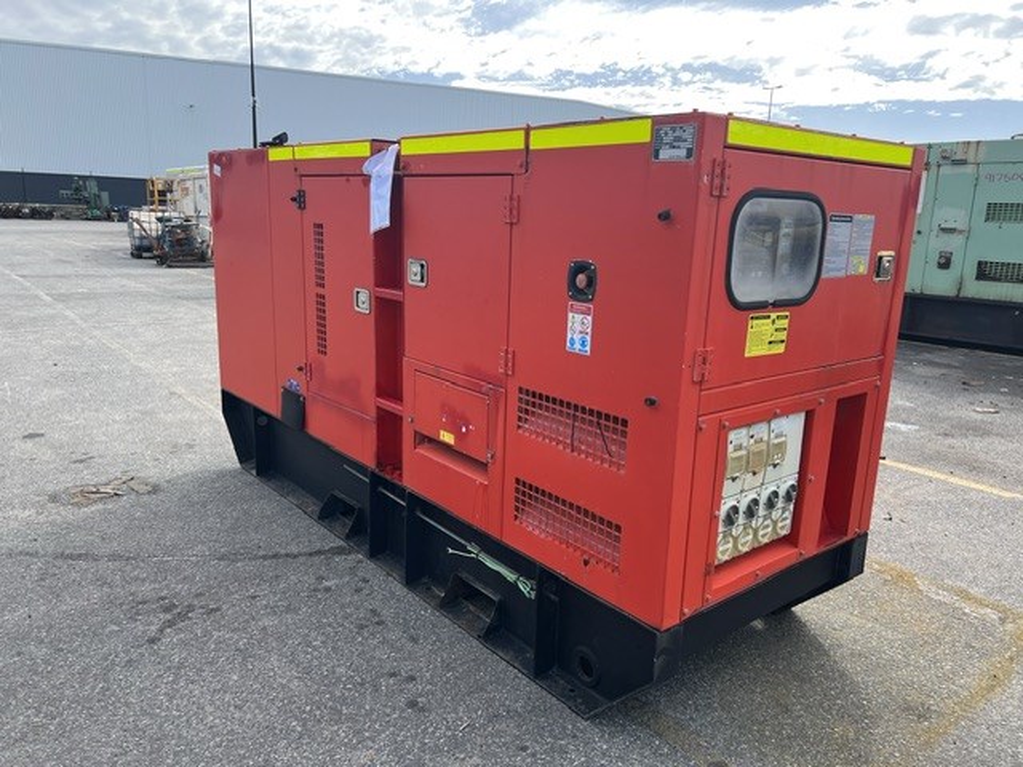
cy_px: 384
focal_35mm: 26
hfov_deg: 67.3
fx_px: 768
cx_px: 512
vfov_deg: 53.1
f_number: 1.5
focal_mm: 5.7
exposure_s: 1/1209
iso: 50
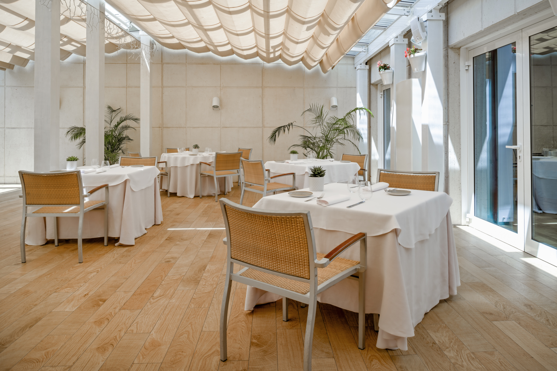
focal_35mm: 24
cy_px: 186
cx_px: 278
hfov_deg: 73.7
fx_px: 371
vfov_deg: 53.1
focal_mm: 24
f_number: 11
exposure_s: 1/13
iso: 64
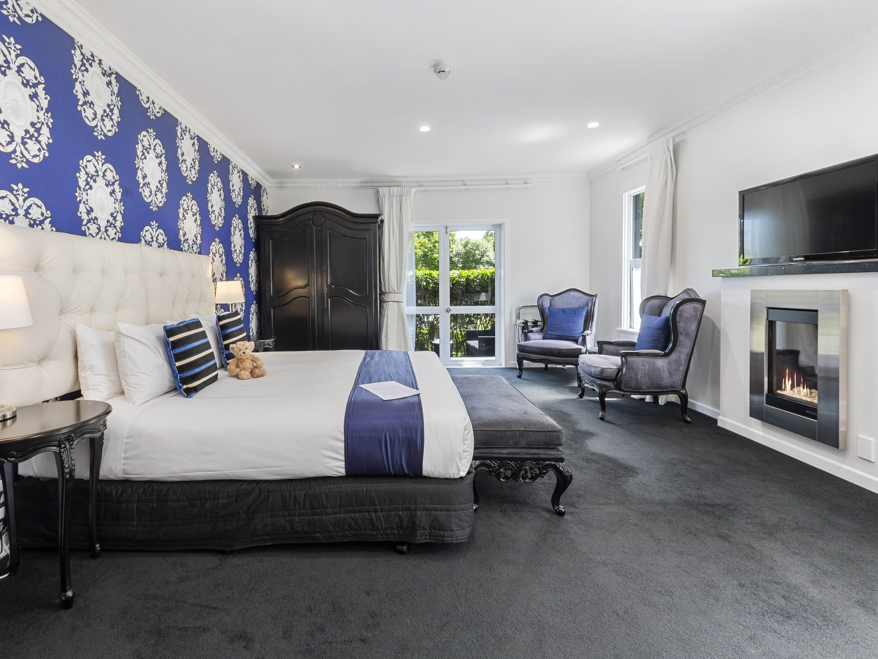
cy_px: 325
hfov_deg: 93.9
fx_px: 406
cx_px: 379
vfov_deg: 78.1
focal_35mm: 16
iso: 100
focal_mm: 14
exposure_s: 1/4
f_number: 7.1
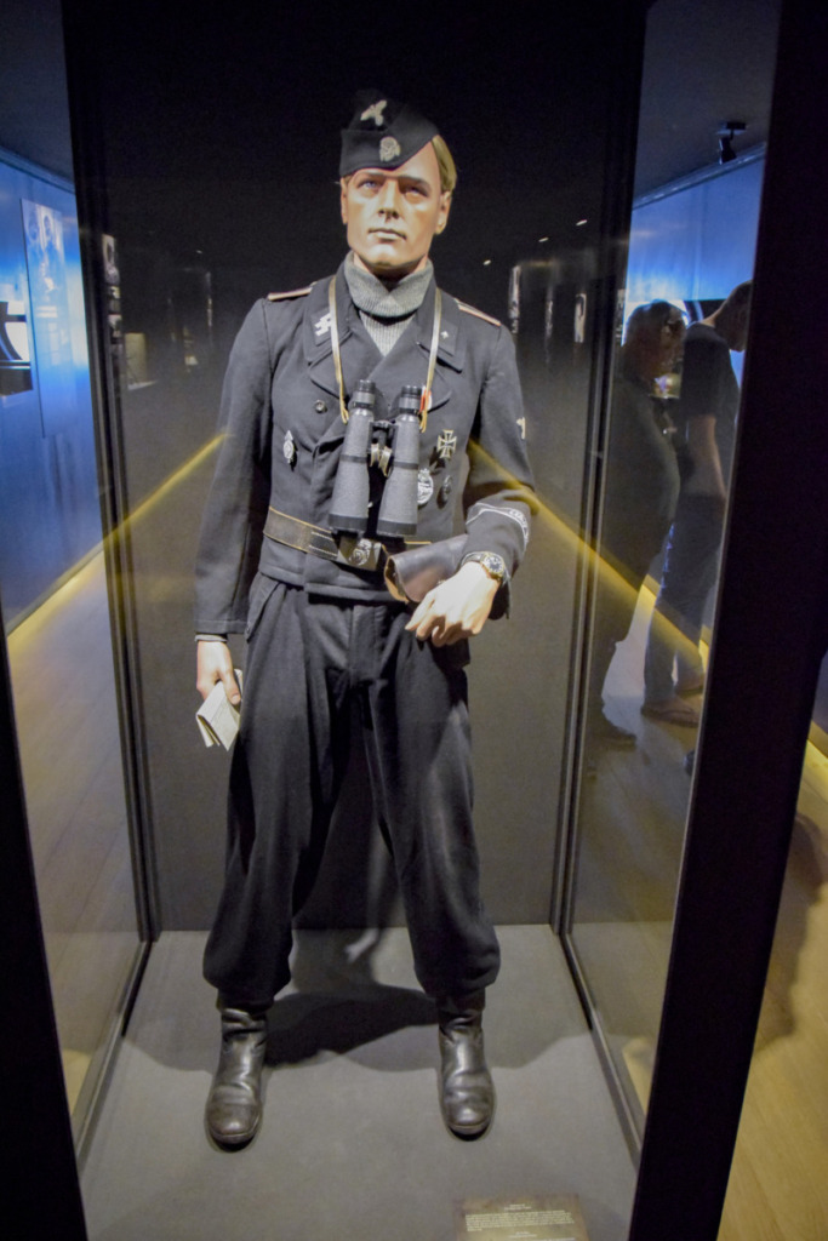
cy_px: 620
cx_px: 414
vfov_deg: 67.4
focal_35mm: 27
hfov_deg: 47.9
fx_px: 931
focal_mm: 18
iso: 8000
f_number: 3.5
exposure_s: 1/160
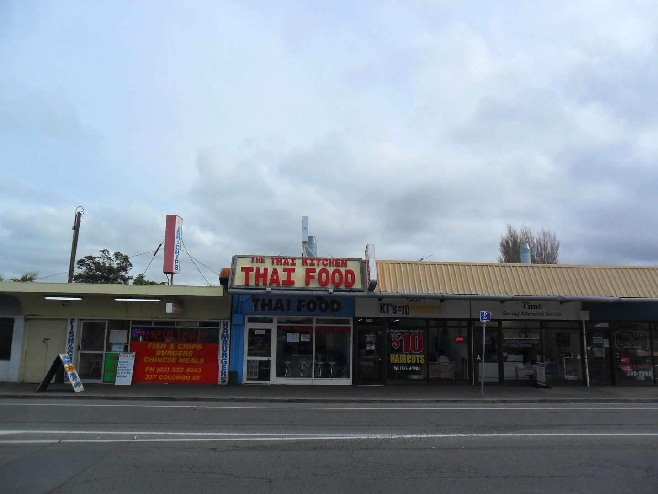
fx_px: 513
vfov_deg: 51.4
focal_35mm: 27
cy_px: 247
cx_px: 329
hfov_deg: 65.3
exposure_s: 1/180
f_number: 8.9
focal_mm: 4.9
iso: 100
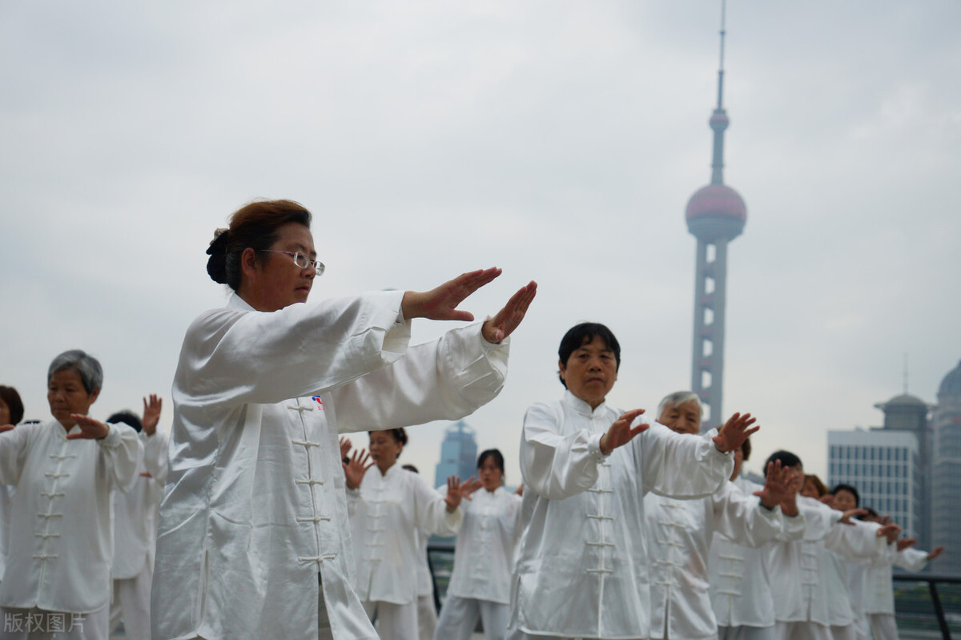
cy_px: 320
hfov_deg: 39.6
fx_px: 1334
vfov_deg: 27.0
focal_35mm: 50
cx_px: 480
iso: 160
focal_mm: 50
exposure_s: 1/2000
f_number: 5
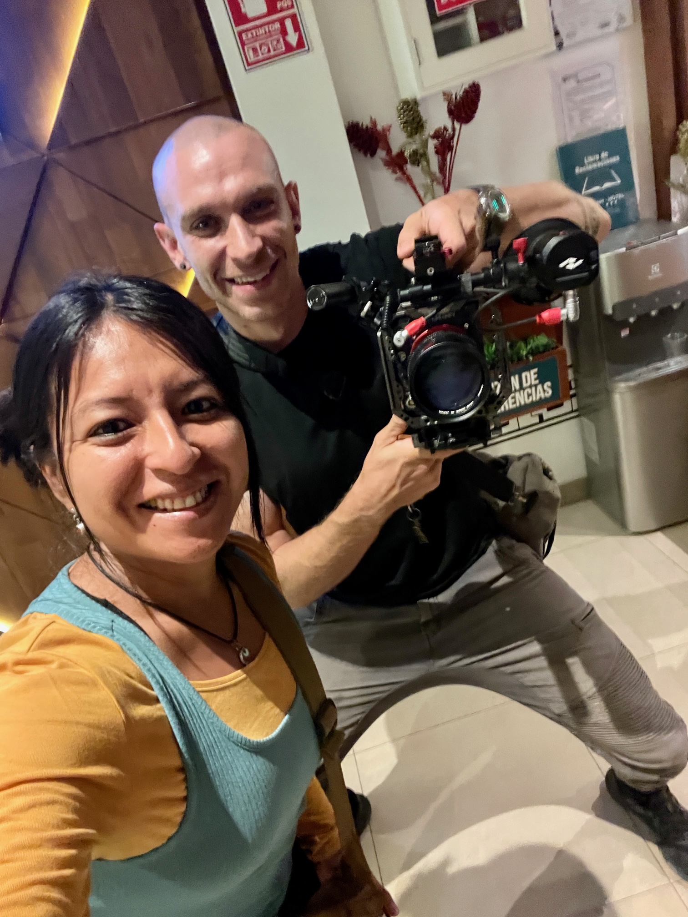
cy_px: 458
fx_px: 610
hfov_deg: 58.9
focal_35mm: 23
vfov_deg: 73.9
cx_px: 344
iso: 800
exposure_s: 1/15
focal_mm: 2.71
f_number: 2.2
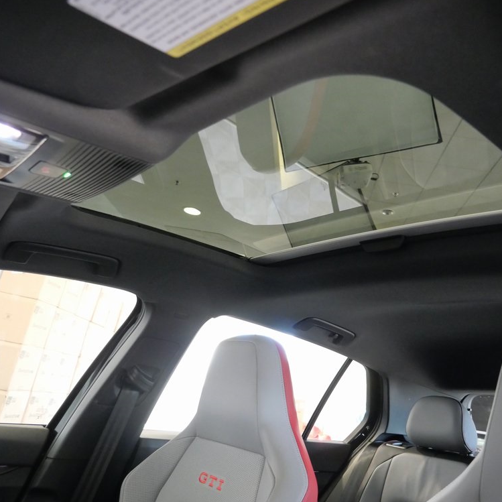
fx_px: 476
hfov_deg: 54.9
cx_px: 318
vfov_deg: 55.6
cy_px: 250
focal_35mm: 29
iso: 3200
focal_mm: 12
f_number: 3.5
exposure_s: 1/40
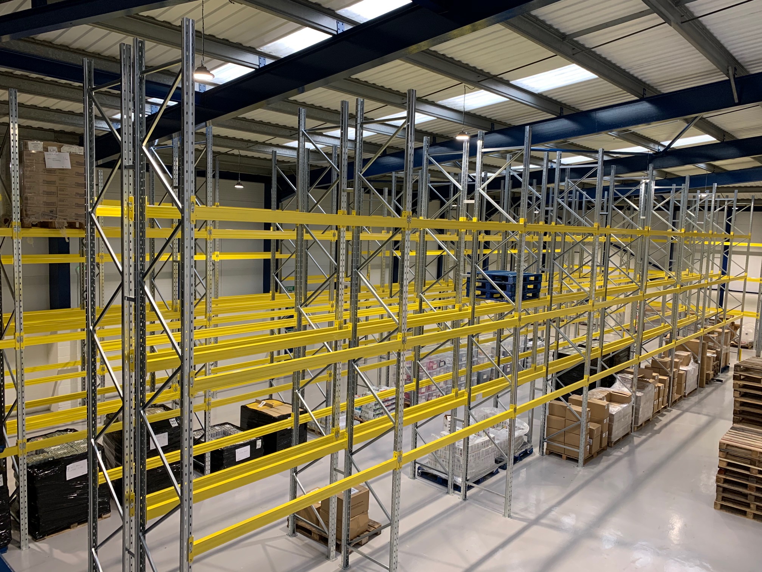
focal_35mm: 26
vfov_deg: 53.1
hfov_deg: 67.3
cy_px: 286
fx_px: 572
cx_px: 381
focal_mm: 4.25
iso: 125
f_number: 1.8
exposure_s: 1/60
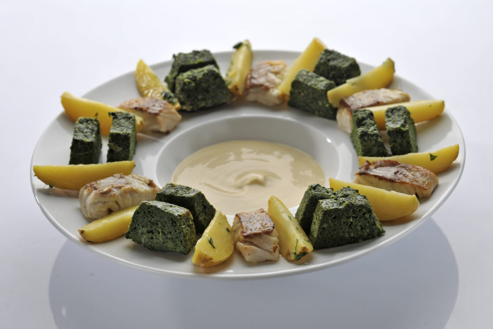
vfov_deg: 14.4
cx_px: 246
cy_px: 164
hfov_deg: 21.5
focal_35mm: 95
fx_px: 1301
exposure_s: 1/100
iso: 100
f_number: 8
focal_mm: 95
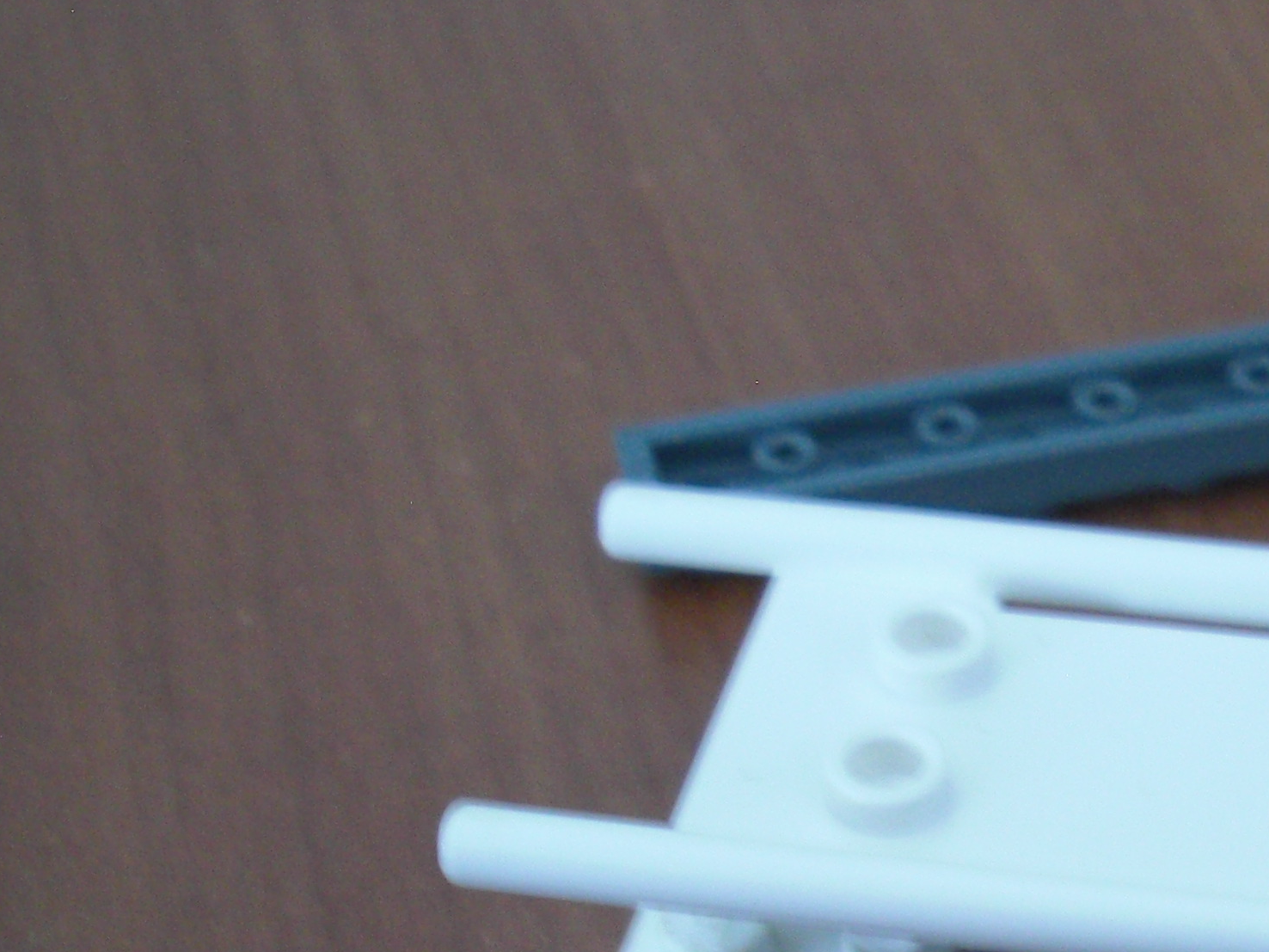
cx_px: 1267
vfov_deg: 16.3
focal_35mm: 89
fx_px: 3263
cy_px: 935
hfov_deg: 21.3
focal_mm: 6.3
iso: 200
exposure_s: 1/6
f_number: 2.8
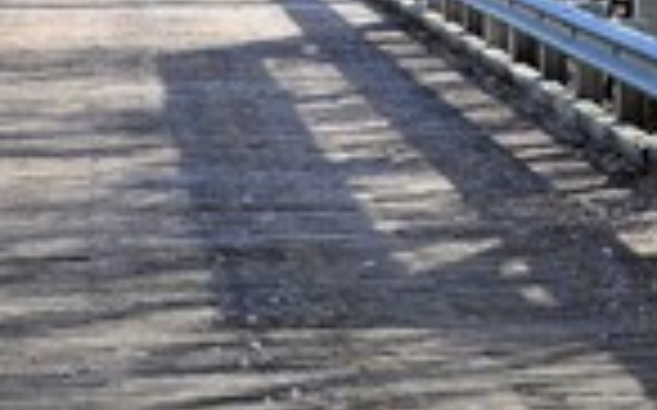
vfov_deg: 7.4
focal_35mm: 170
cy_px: -426
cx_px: 162
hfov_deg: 12.3
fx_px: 3041
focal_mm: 29
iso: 400
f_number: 8
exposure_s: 1/250
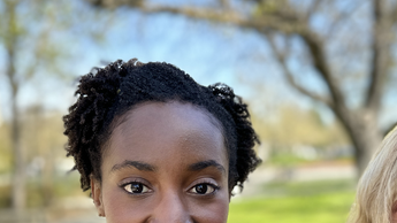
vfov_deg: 21.4
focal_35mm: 53
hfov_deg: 39.1
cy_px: 248
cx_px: 215
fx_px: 558
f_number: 1.78
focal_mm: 6.86
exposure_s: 1/829
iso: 80
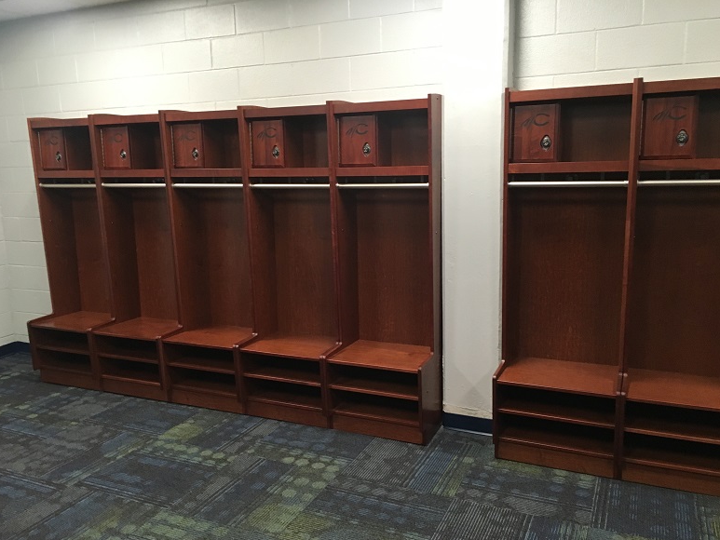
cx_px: 353
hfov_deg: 60.0
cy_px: 276
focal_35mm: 30
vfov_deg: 46.8
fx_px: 624
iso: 160
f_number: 2.2
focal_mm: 4.15
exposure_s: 1/30
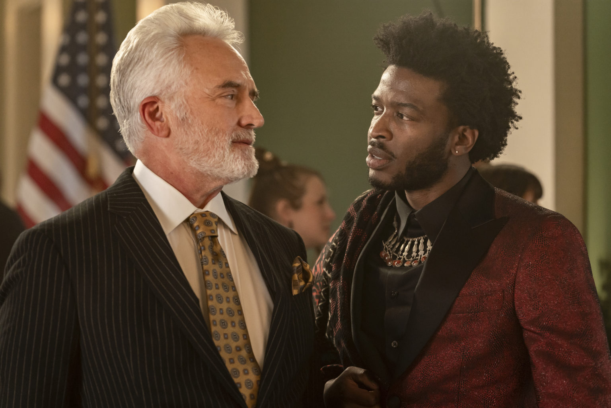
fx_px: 1748
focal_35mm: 103
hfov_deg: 19.8
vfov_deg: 13.3
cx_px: 306
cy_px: 204
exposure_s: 1/200
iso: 4000
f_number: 4
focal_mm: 103
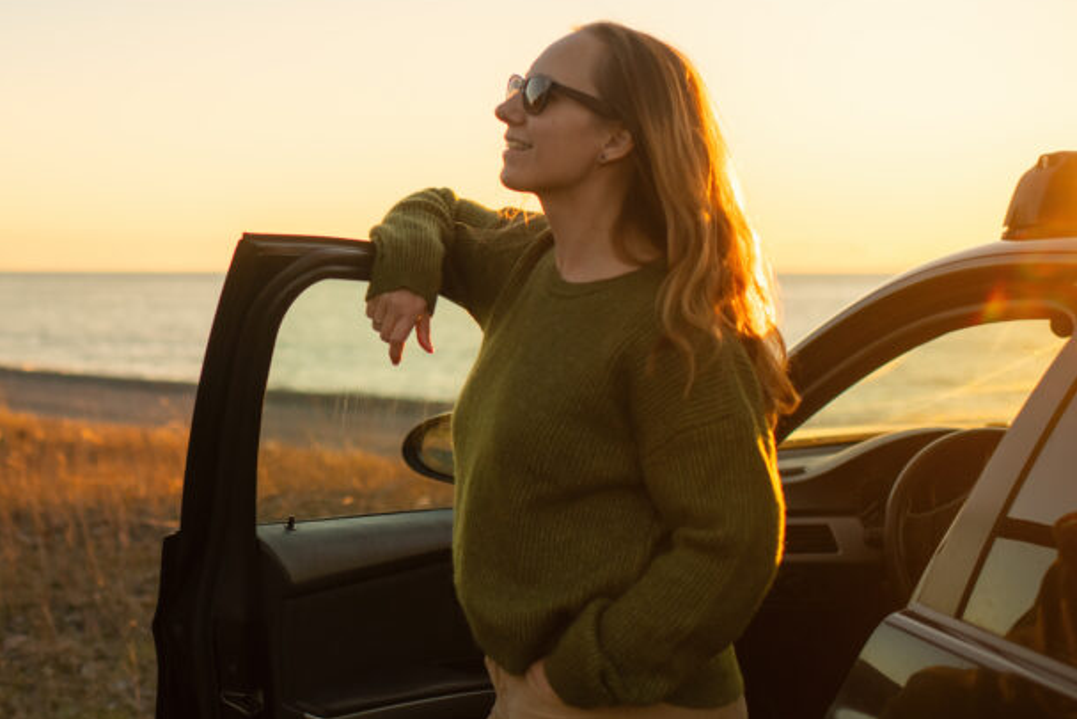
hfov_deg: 33.2
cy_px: 210
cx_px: 254
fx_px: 1765
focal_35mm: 59
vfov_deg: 22.9
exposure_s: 1/2500
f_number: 2.2
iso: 200
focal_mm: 35
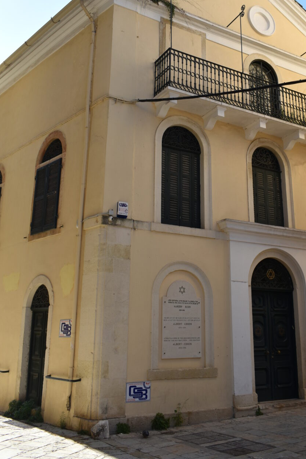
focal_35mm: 37
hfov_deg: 35.8
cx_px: 188
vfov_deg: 51.5
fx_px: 472
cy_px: 183
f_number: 8
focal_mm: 20
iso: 140
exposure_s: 1/250
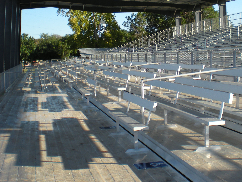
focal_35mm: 55
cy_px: 61
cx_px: 163
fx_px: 384
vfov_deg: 26.4
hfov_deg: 34.6
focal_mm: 6.3
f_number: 4.6
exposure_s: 1/218
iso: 64
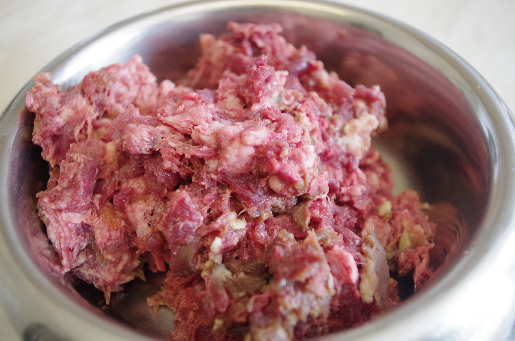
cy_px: 170
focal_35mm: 39
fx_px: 557
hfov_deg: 49.6
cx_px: 258
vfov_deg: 34.1
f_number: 5
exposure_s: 1/60
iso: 800
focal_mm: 26.25
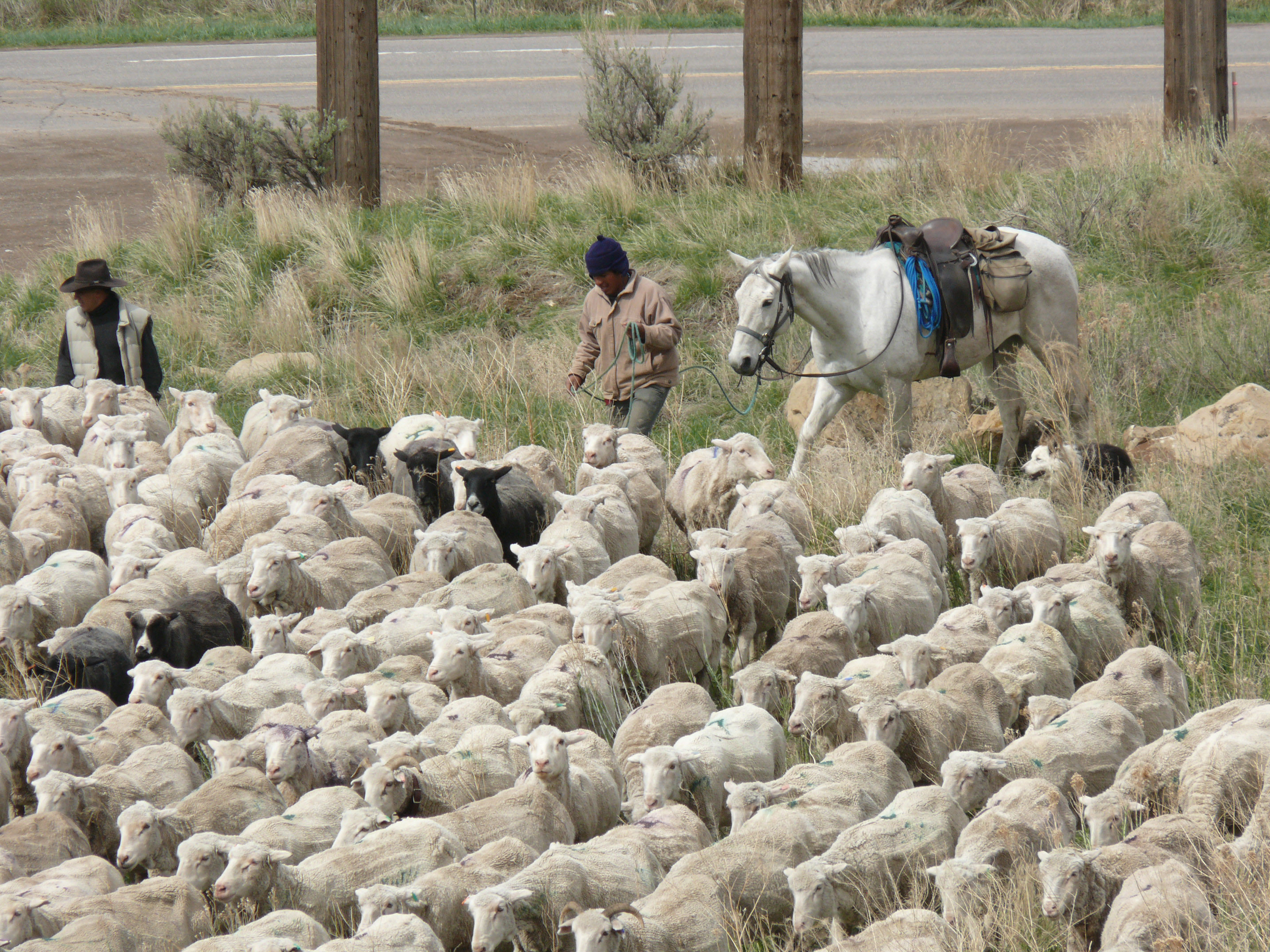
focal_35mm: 420
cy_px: 476
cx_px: 635
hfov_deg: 4.7
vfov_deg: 3.5
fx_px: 15409
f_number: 8
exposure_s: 1/200
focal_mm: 88.8
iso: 100
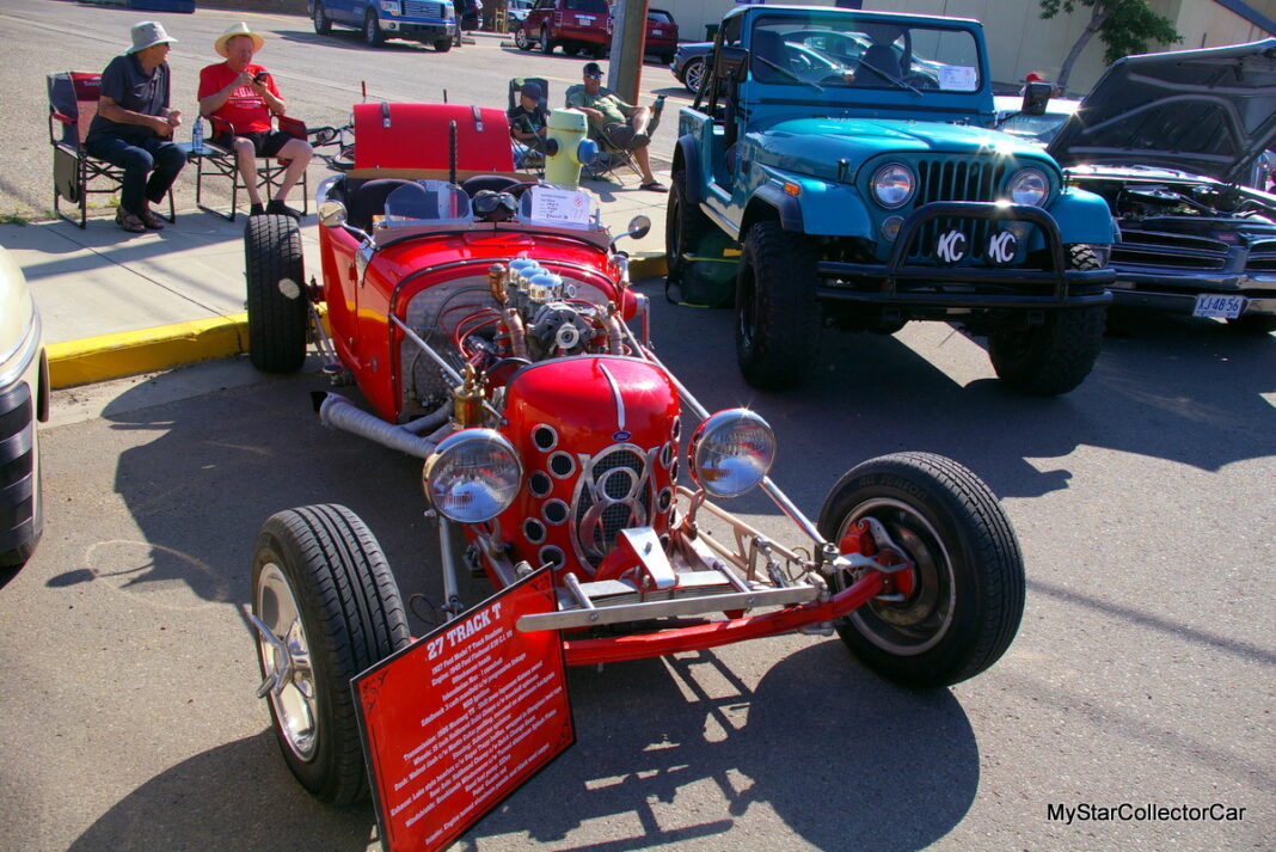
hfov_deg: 61.9
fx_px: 1064
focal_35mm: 30
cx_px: 638
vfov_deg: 43.6
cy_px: 426
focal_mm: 20
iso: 200
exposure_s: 1/180
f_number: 9.5
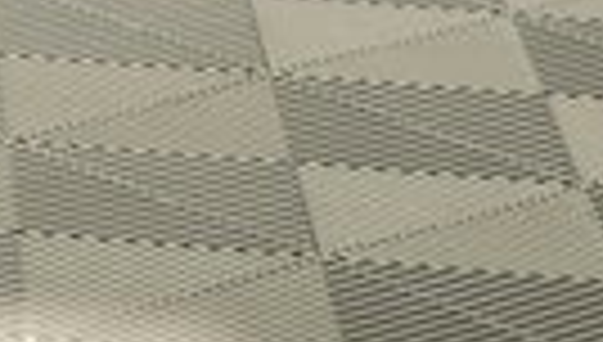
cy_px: -1215
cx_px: -1040
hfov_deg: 6.7
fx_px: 4790
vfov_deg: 3.8
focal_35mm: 299
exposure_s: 1/200
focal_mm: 18
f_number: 5
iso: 250
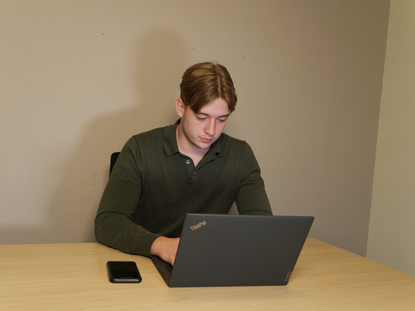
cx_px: 199
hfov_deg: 46.8
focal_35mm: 40
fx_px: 480
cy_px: 151
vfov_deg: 36.0
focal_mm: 19
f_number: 2.8
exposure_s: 1/60
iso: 400
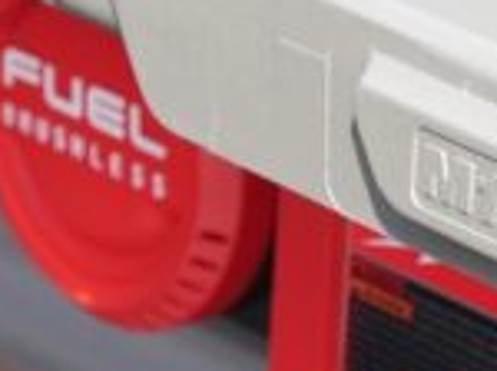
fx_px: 5519
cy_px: 86
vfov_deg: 3.8
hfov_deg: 5.2
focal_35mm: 385
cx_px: 75
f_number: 5.6
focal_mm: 46
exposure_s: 1/200
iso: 200
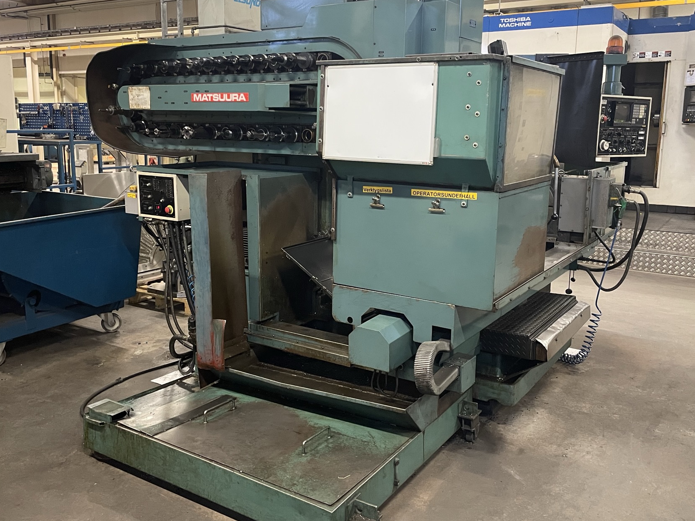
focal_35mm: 32
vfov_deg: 44.1
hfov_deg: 56.8
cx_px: 348
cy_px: 232
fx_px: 642
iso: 500
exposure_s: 1/33
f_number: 1.6
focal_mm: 4.2
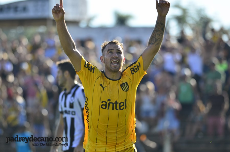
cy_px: 76
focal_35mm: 450
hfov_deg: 4.6
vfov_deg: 3.0
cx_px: 115
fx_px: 2869
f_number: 4
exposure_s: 1/640
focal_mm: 300
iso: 125
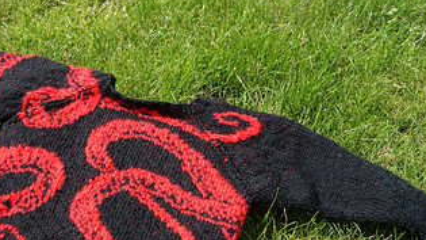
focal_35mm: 50
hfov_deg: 40.6
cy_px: 222
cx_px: 130
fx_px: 565
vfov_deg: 23.2
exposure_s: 1/250
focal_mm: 20
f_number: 5.6
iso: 100
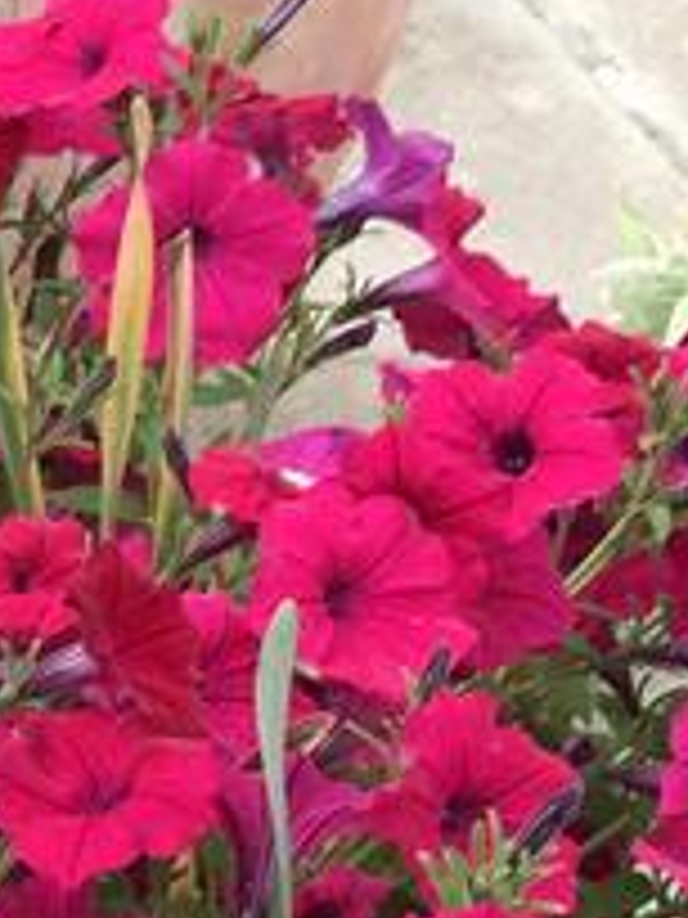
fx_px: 3631
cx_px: -715
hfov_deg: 10.0
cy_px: 1332
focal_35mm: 137
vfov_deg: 13.6
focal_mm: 4
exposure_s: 1/213
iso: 20
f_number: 1.8
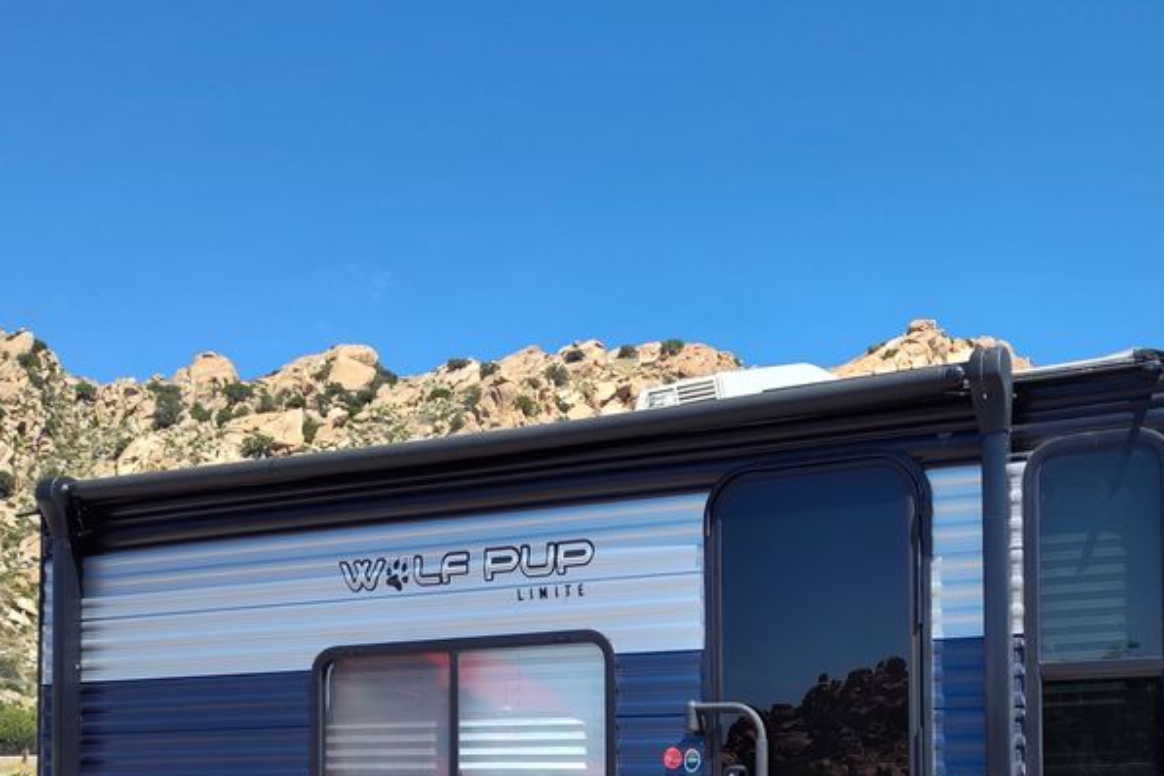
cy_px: 739
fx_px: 1326
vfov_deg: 30.7
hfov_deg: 46.2
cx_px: 833
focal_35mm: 41
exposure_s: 1/1508
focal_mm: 5.56
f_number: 1.8
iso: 100
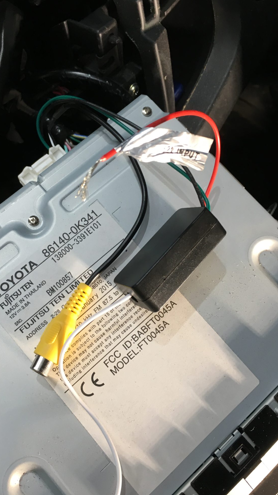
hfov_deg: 35.5
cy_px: 243
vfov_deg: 59.5
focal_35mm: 33
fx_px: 432
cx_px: 110
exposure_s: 1/33
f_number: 2.2
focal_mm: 4.15
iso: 50
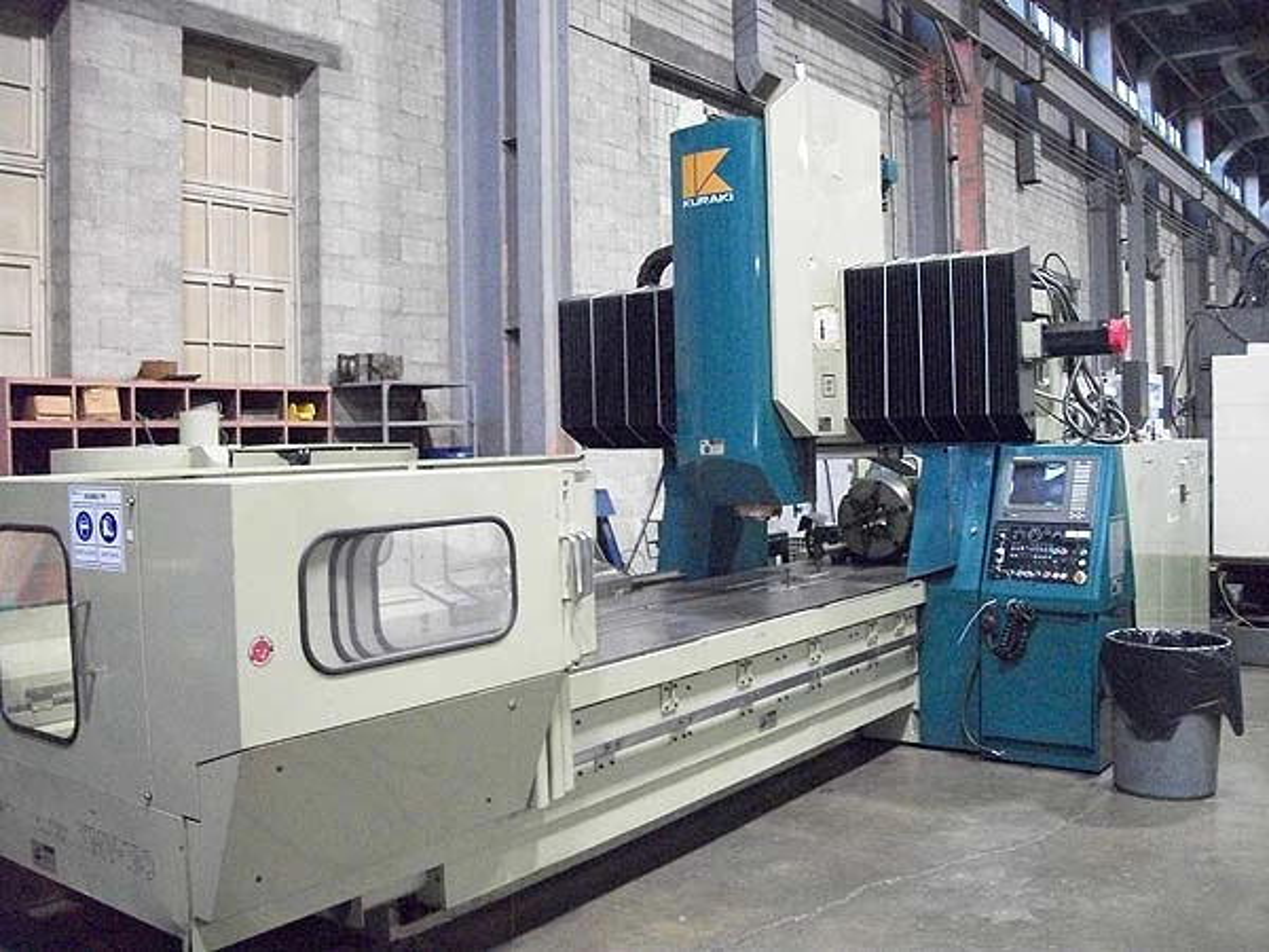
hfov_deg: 56.8
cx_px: 634
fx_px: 1173
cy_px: 476
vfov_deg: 44.2
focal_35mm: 32
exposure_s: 1/25
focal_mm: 5.7
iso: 640
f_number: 2.9
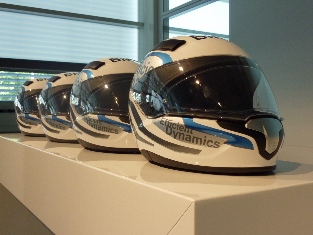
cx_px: 156
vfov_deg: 36.0
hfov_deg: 46.8
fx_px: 362
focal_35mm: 40
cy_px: 118
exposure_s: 1/200
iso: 320
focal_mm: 6.5
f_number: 3.6
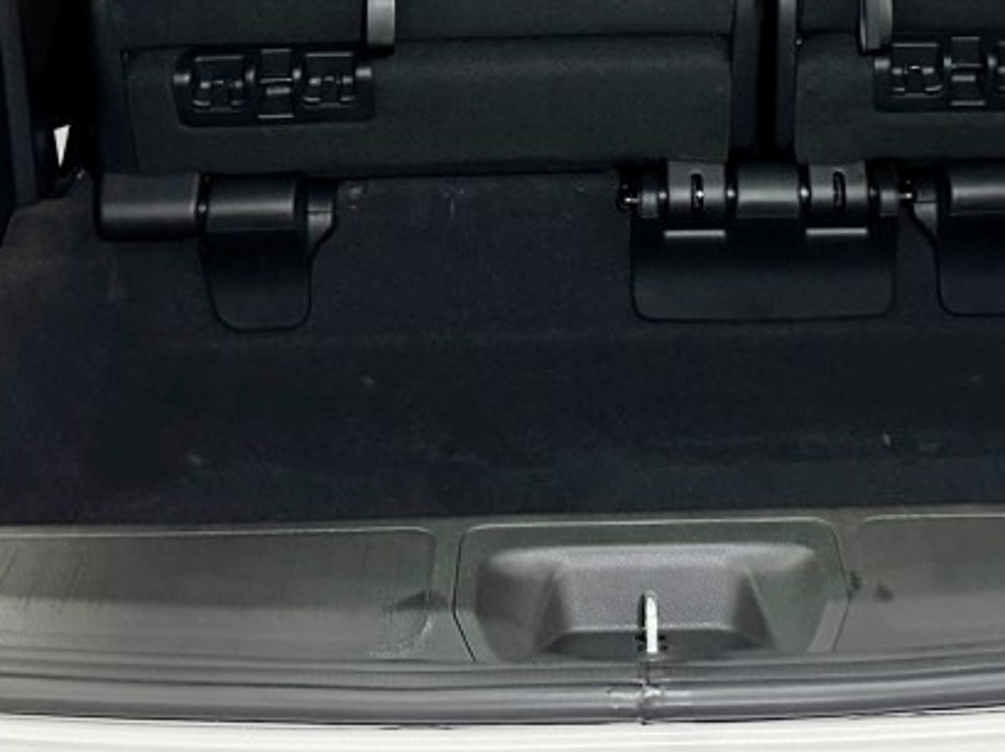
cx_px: 630
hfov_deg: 32.0
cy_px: -179
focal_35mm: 60
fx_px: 1741
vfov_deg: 22.3
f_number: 1.78
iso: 1000
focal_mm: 6.86
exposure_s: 1/30
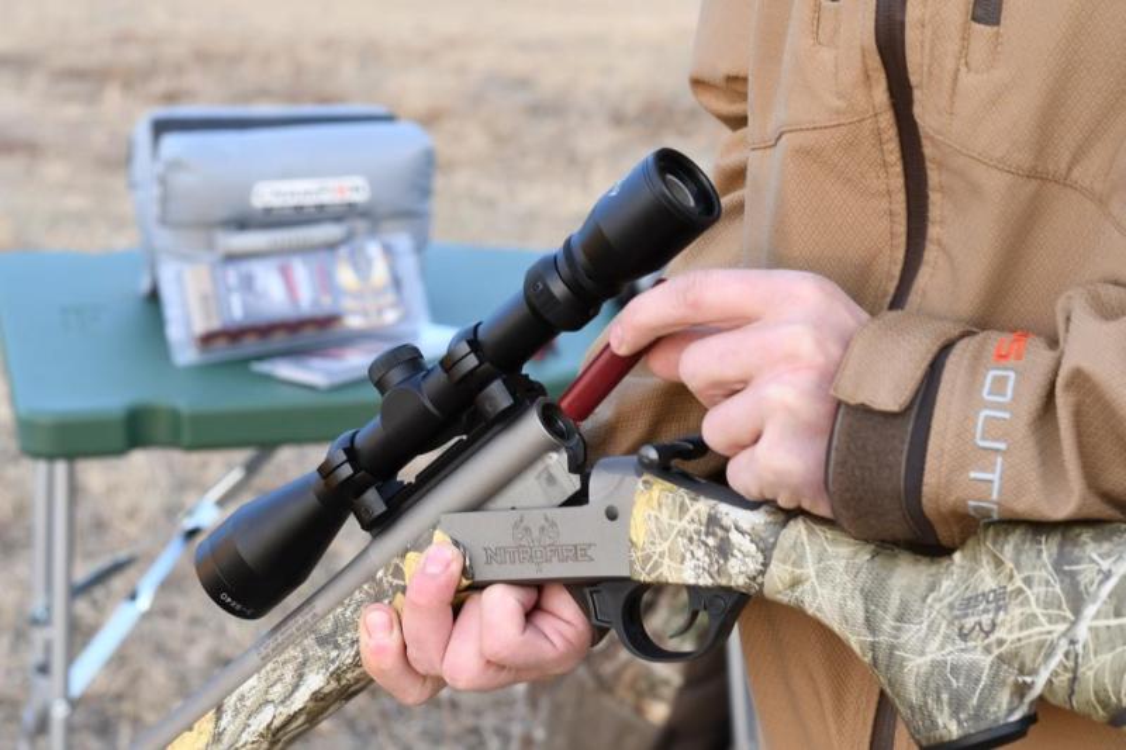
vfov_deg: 18.2
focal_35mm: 75
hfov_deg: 27.0
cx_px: 563
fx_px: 2345
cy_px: 375
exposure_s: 1/125
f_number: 5.6
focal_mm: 50
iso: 400
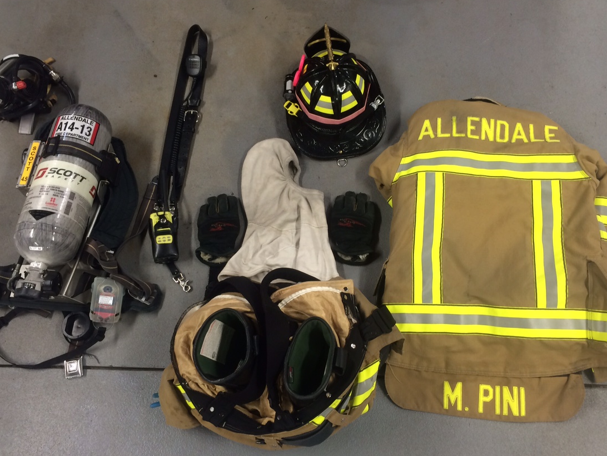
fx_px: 596
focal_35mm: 34
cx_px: 301
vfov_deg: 41.8
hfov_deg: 54.0
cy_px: 242
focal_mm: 4.15
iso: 64
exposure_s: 1/30
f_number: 2.2
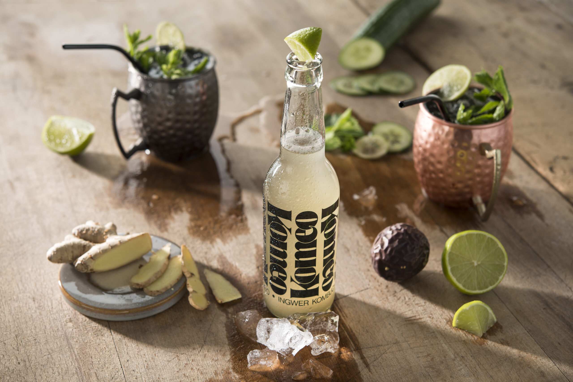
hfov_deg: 33.4
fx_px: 955
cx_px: 286
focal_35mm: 60
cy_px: 191
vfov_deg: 22.6
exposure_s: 1/125
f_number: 5.6
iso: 100
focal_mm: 60
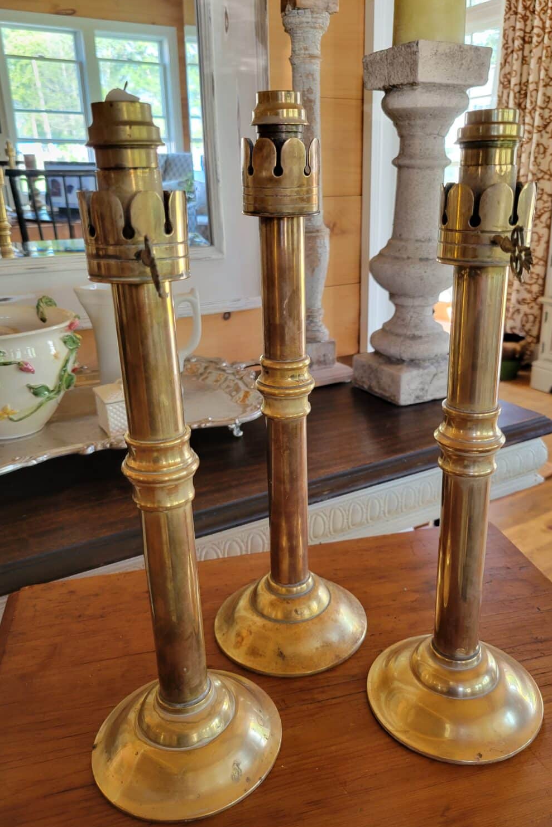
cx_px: 312
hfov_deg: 46.3
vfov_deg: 65.5
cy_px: 424
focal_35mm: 28
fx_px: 644
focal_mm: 5.4
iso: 200
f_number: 1.8
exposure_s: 1/40
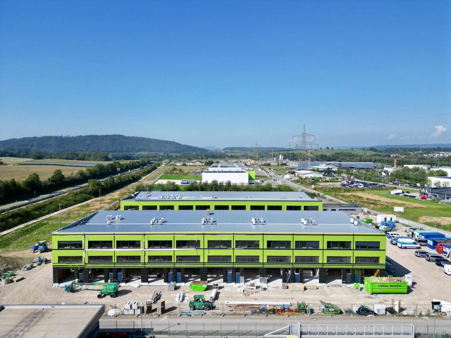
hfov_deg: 71.6
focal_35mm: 24
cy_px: 169
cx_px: 226
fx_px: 313
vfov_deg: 56.8
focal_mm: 6.72
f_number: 1.7
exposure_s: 1/2500
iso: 100
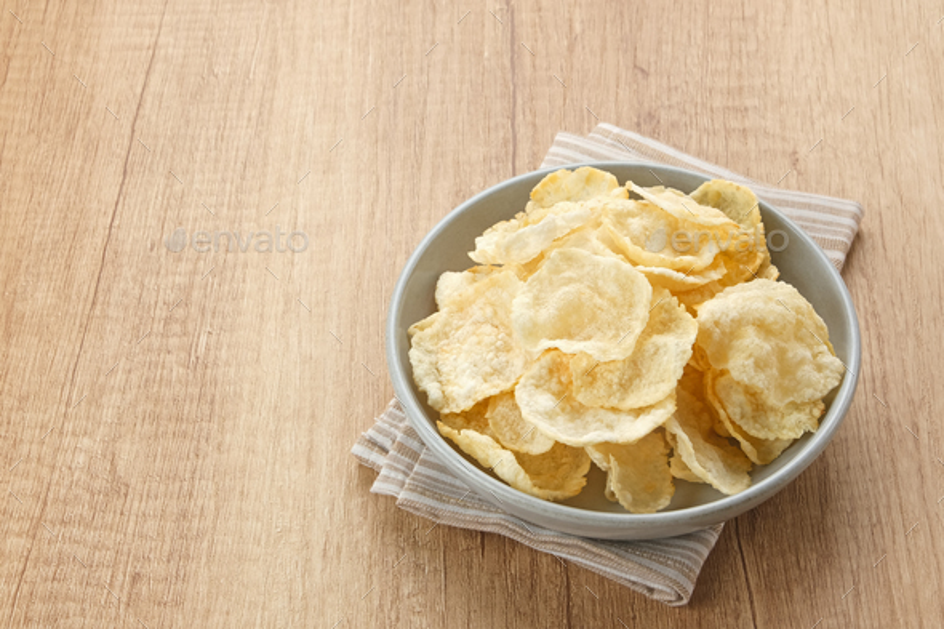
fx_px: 2176
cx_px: 472
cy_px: 314
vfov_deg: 16.4
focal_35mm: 83
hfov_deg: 24.5
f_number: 14
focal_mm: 55
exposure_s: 1/100
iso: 500
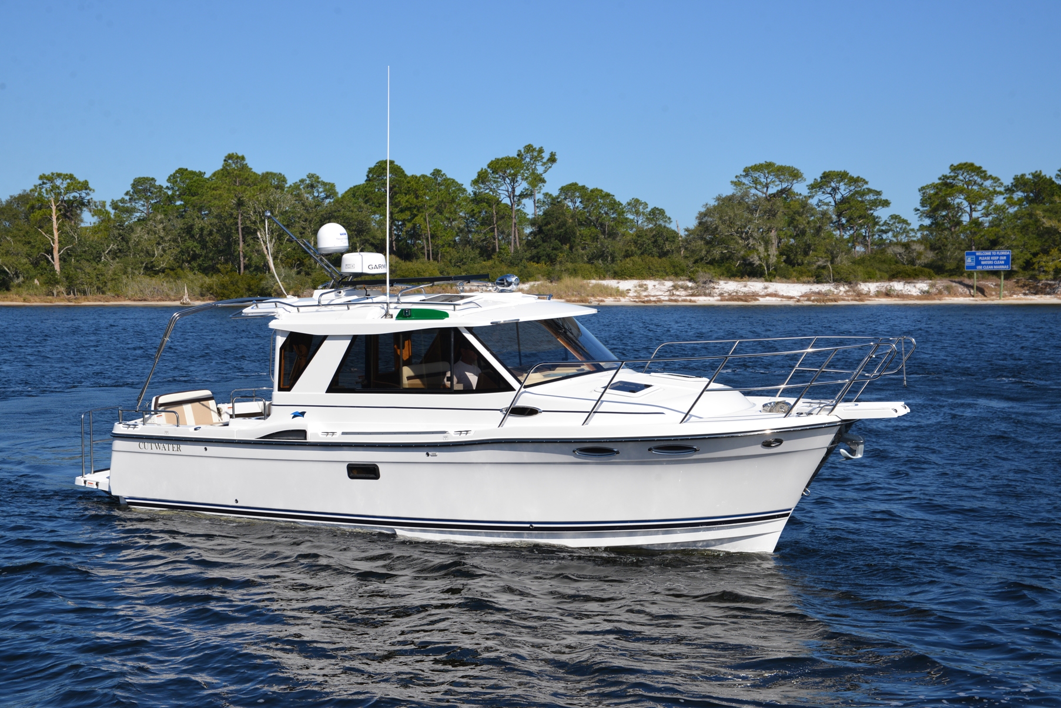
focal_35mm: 52
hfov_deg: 38.2
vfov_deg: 26.0
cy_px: 354
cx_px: 530
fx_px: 1533
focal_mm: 52
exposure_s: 1/500
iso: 200
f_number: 11
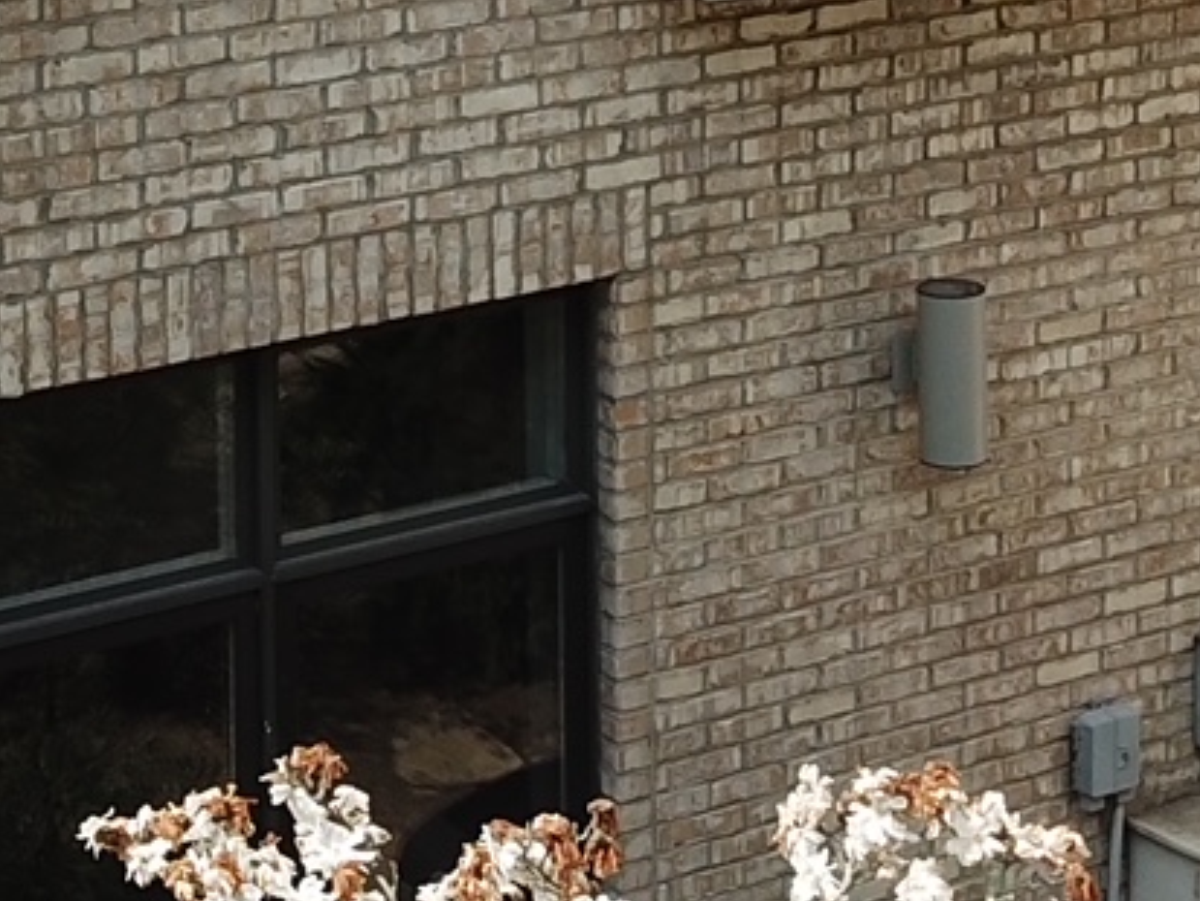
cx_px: 439
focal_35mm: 126
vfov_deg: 11.4
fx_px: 4369
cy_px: -308
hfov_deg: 15.6
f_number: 2.2
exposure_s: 1/1181
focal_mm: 4.73
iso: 100
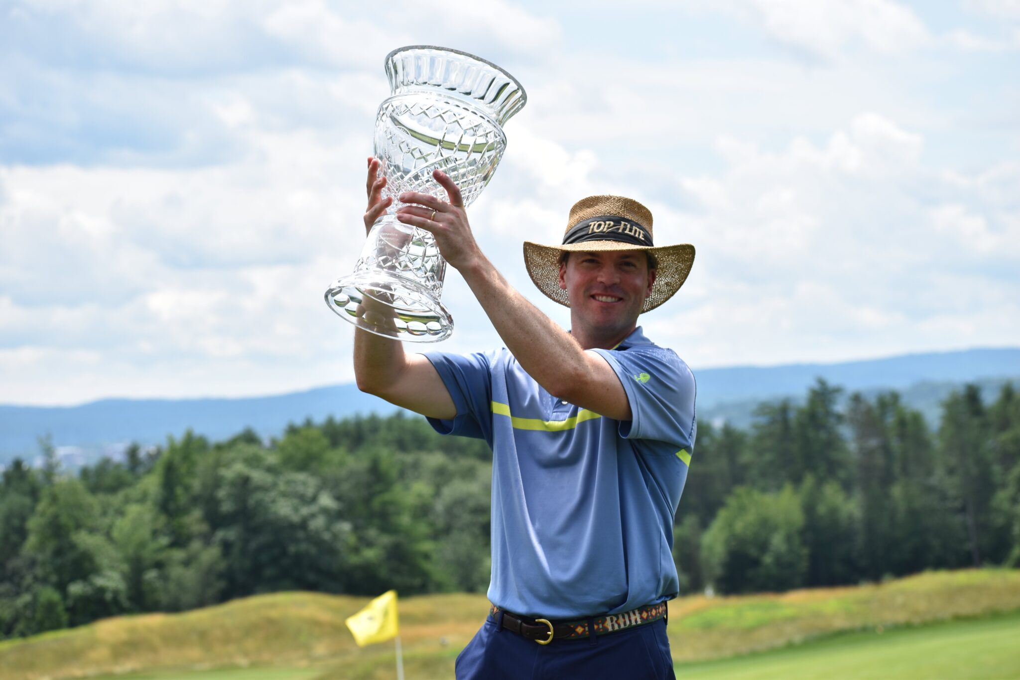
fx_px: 3612
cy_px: 340
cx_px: 510
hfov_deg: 16.1
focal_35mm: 128
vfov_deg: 10.8
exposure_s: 1/500
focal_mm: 85
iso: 110
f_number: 8
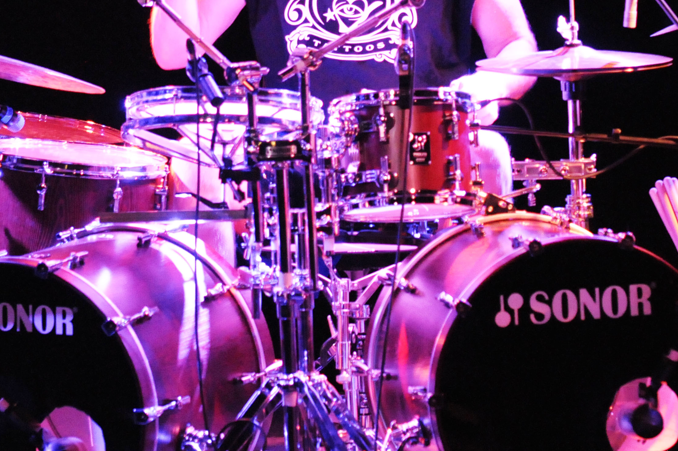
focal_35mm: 464
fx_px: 8728
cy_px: 73
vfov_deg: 3.0
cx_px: 392
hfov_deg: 4.4
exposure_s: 1/100
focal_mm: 160
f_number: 2.8
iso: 2500
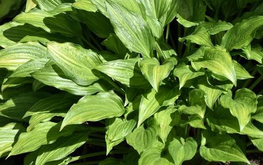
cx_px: 173
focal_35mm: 168
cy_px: 28
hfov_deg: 12.4
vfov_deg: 7.8
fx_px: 1205
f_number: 8
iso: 200
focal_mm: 75
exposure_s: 1/250
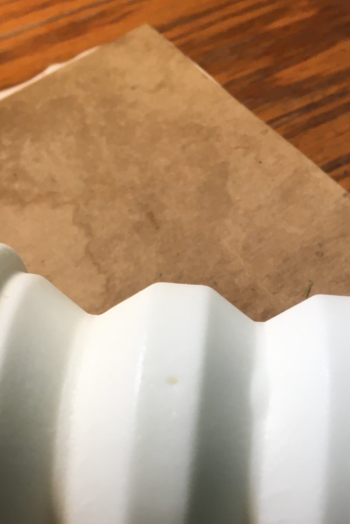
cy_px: 449
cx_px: 155
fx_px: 890
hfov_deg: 22.2
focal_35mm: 61
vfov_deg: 31.7
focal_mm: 4.15
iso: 50
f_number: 2.2
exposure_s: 1/30
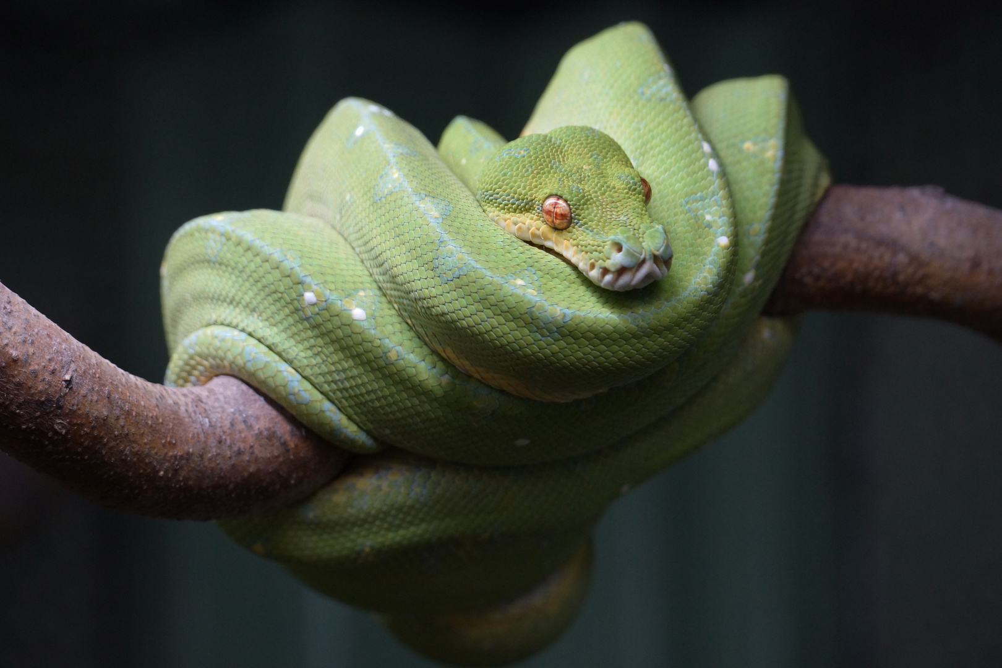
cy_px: 334
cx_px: 501
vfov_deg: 3.6
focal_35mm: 382
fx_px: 10632
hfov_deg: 5.4
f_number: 7.1
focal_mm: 255
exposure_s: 1/100
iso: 1600
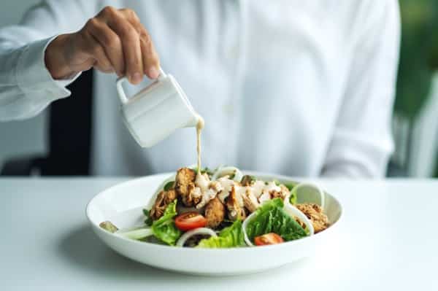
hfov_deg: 24.2
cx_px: 219
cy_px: 146
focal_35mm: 84
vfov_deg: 16.2
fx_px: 1021
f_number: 1.2
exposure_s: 1/8000
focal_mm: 56
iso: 200
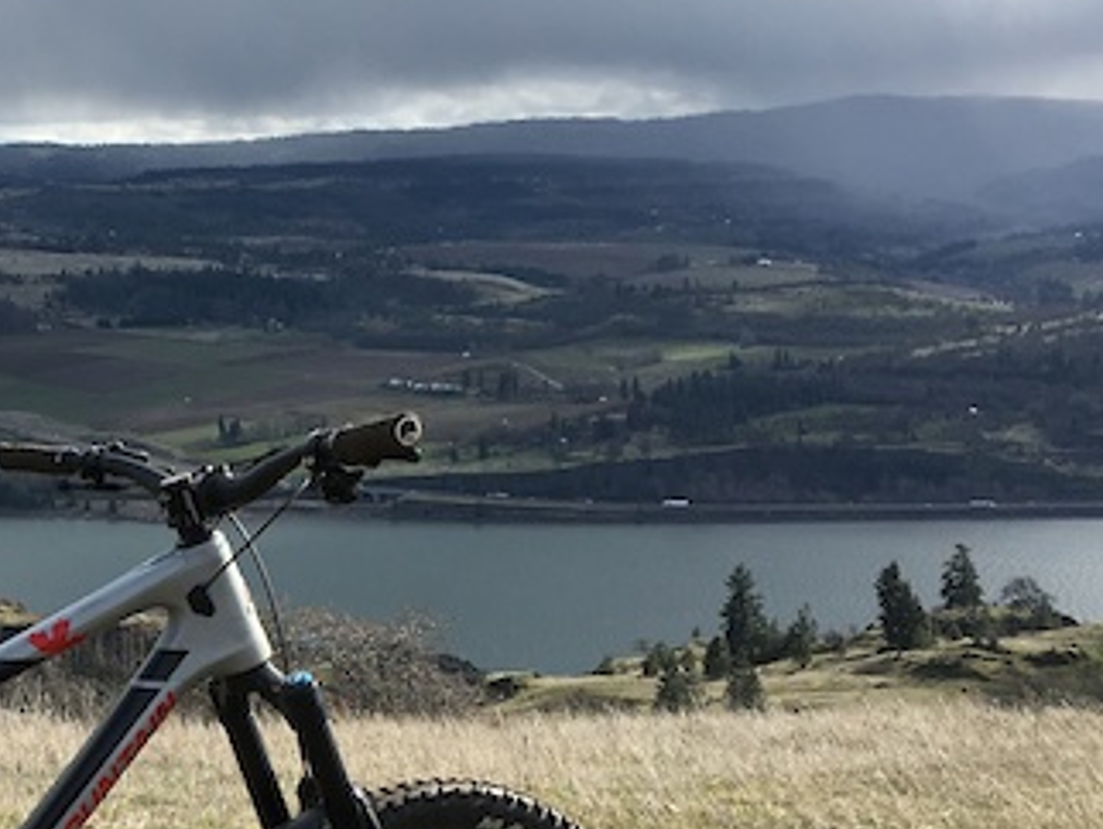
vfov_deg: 20.4
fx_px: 2296
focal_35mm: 72
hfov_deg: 26.0
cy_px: 593
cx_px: 86
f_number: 2.2
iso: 25
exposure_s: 1/1166
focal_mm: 4.15
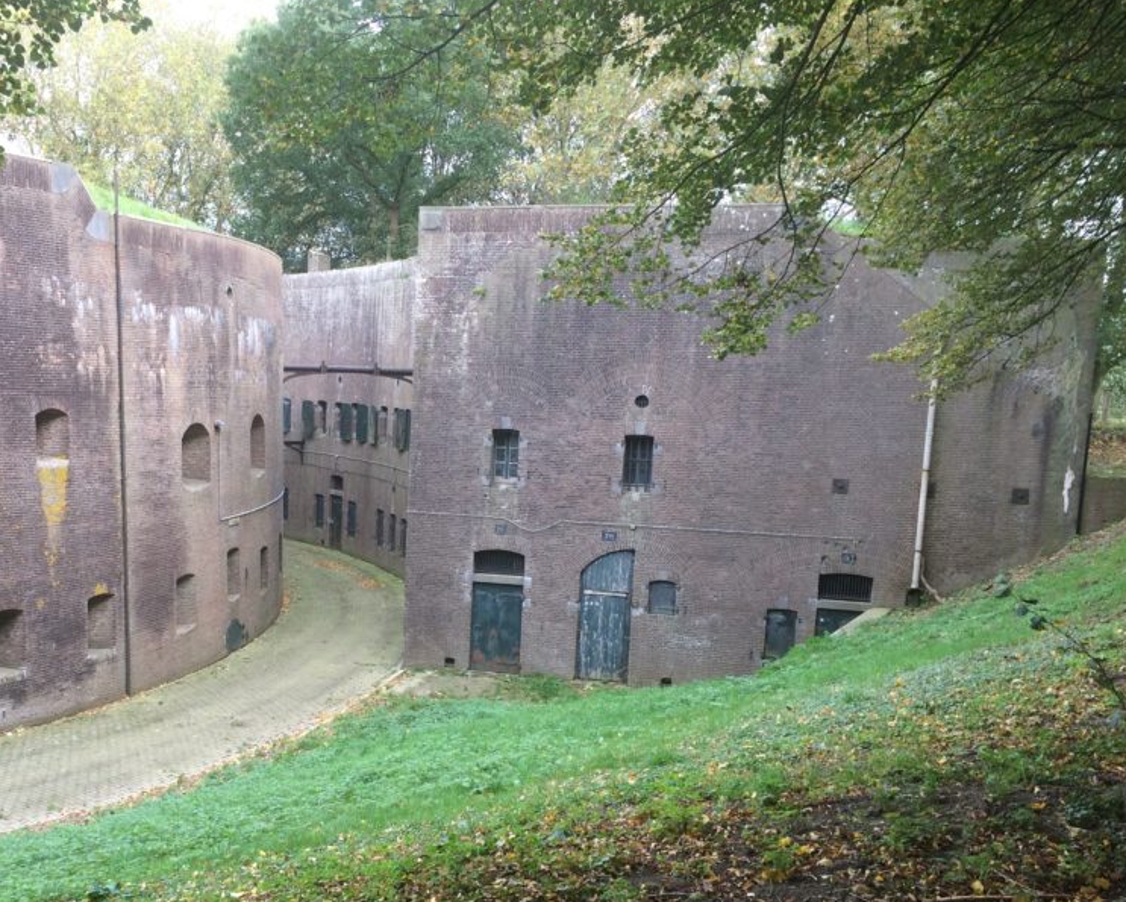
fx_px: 1300
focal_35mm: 39
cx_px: 362
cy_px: 565
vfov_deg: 38.0
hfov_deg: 46.0
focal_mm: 4.15
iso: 40
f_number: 2.2
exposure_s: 1/100
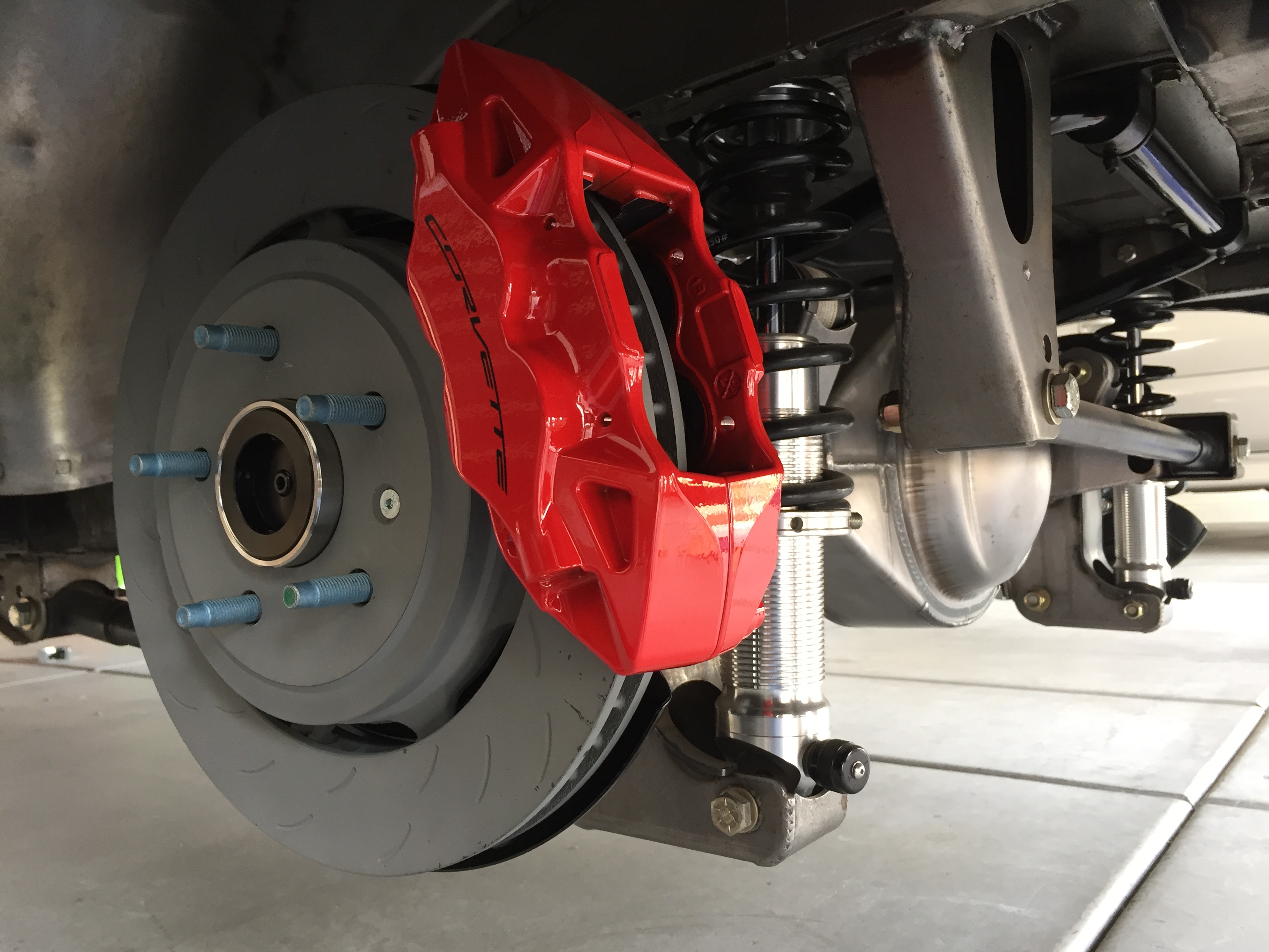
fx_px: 1063
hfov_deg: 61.7
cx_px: 634
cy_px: 476
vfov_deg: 48.2
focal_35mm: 29
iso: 64
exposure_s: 1/30
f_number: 2.2
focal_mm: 4.15
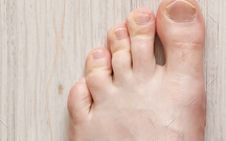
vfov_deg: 5.8
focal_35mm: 221
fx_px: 1361
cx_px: 239
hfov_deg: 9.4
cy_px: -115
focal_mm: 35
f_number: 4
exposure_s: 1/125
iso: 800
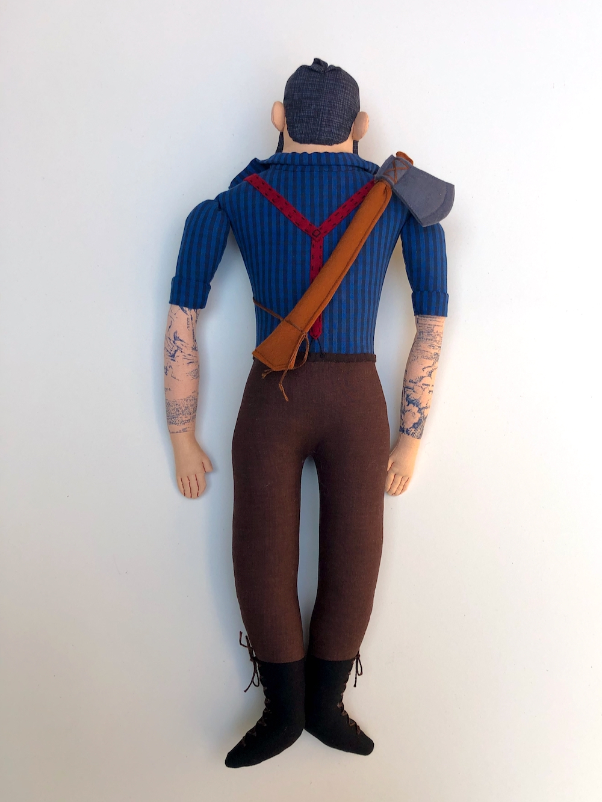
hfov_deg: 49.8
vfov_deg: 63.4
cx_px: 301
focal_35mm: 28
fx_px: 649
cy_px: 401
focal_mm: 3.99
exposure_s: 1/410
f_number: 1.8
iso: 20
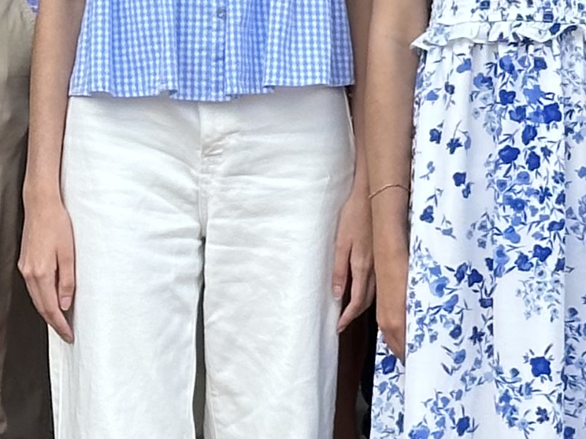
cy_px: 2
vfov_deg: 5.7
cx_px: 826
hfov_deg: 7.5
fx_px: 4401
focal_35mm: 260
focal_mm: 6.86
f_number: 1.78
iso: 64
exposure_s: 1/642
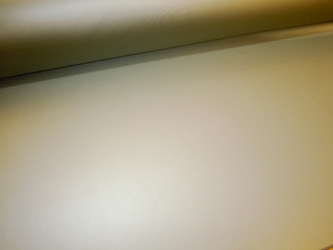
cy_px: 125
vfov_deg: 42.9
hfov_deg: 55.4
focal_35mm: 33
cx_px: 166
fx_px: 317
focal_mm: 5.9
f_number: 4
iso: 320
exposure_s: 1/50
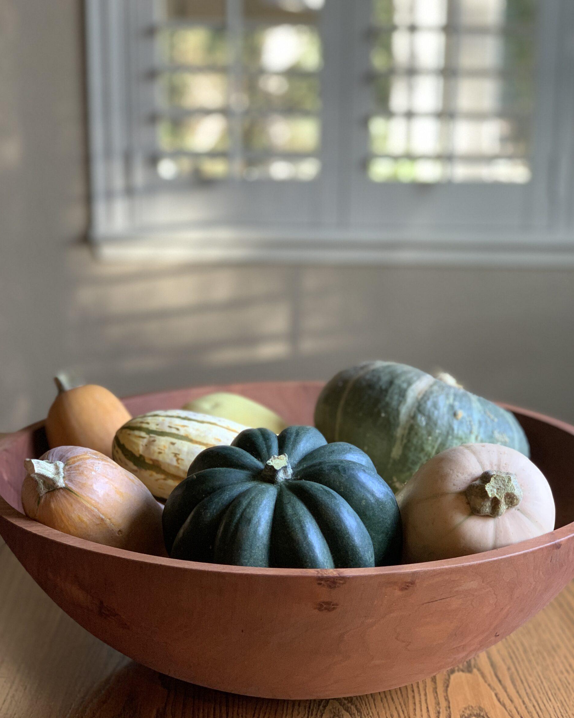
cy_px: 389
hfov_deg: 27.6
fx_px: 1168
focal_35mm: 55
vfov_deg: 34.1
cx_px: 290
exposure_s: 1/60
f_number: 2.4
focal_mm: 6
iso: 125
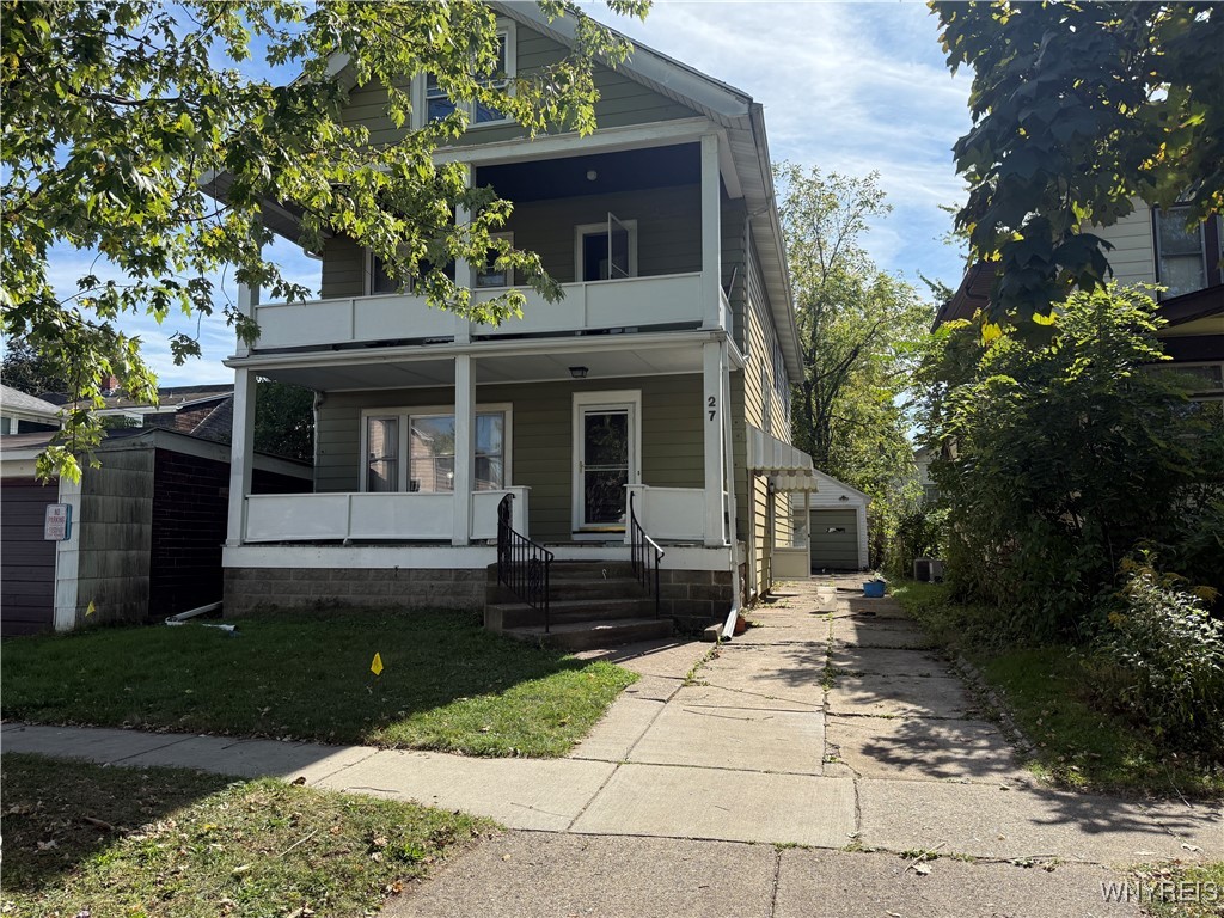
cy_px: 459
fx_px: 849
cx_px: 612
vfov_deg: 56.8
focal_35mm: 24
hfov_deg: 71.6
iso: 100
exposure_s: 1/3584
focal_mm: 6.76
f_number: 1.78
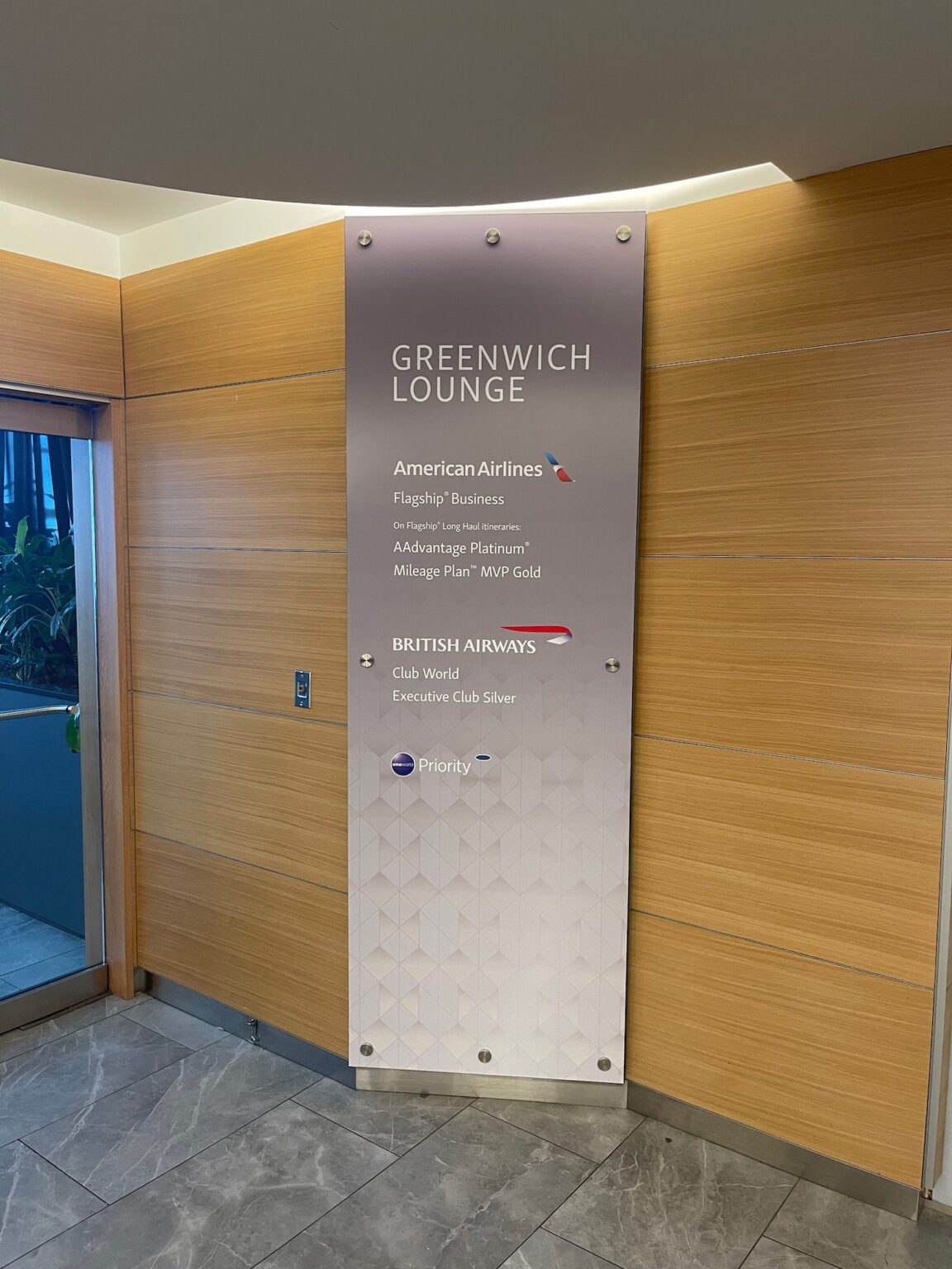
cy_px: 634
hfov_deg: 53.1
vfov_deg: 67.3
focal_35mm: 26
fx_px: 953
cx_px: 476
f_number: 1.6
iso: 160
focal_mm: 5.1
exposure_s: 1/60
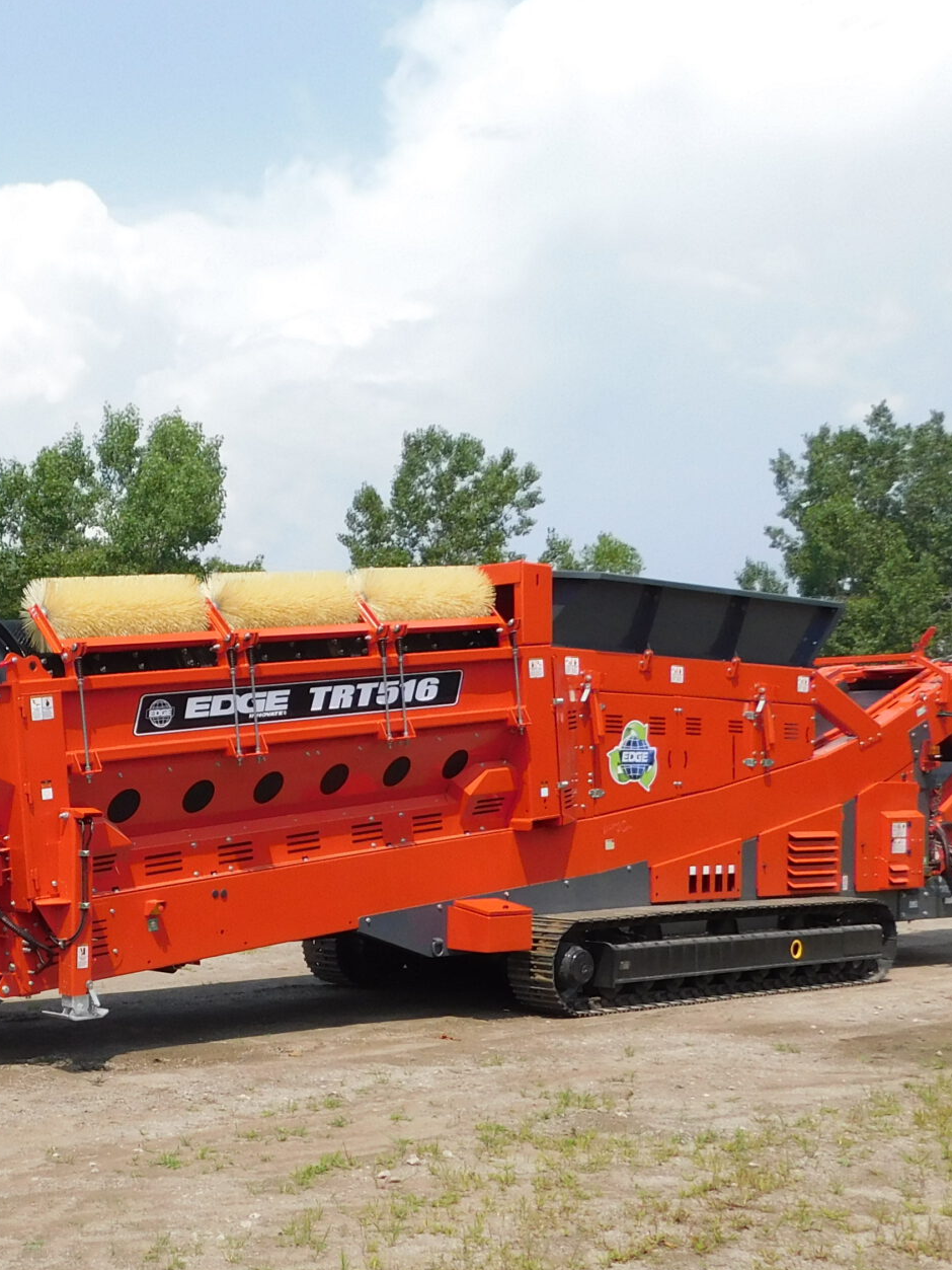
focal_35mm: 47
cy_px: 818
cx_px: 34
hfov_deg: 29.2
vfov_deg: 40.1
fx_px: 1723
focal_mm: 4
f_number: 6
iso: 125
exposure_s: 1/500
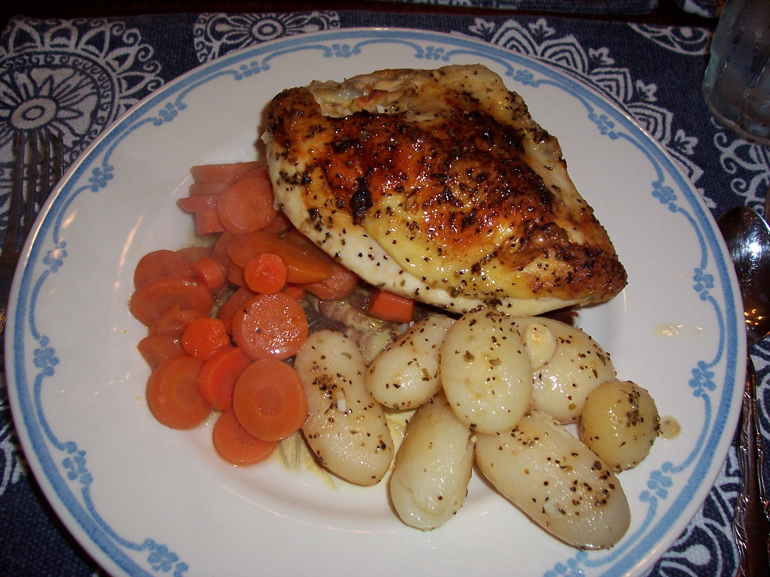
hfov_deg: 54.0
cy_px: 288
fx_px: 756
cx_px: 385
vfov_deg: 41.8
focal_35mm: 34
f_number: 2.7
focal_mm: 5.6
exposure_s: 1/60
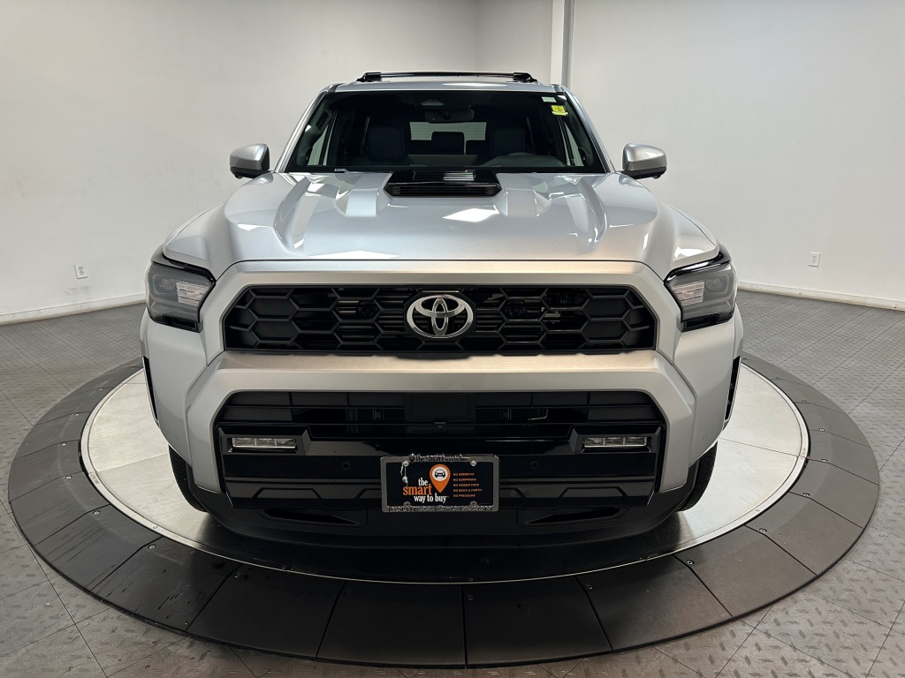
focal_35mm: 24
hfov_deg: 71.6
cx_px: 452
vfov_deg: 56.8
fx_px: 627
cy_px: 339
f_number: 1.78
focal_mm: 6.86
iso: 250
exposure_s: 1/60
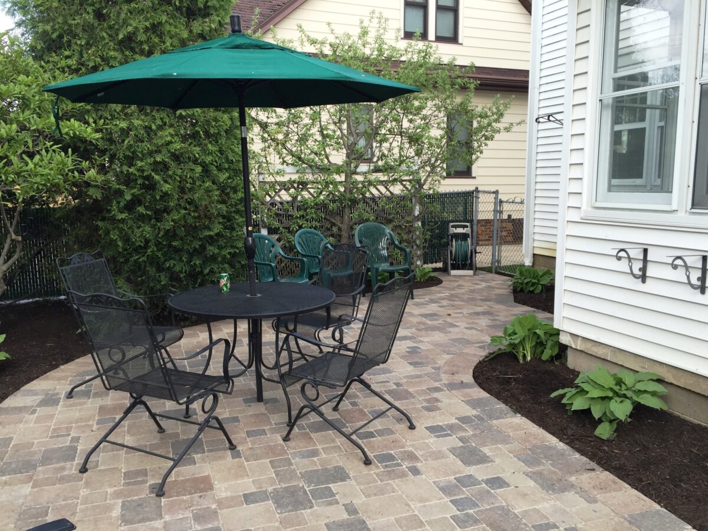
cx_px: 354
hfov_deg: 61.7
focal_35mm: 29
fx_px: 593
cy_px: 266
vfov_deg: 48.2
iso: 32
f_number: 2.2
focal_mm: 4.15
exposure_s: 1/297
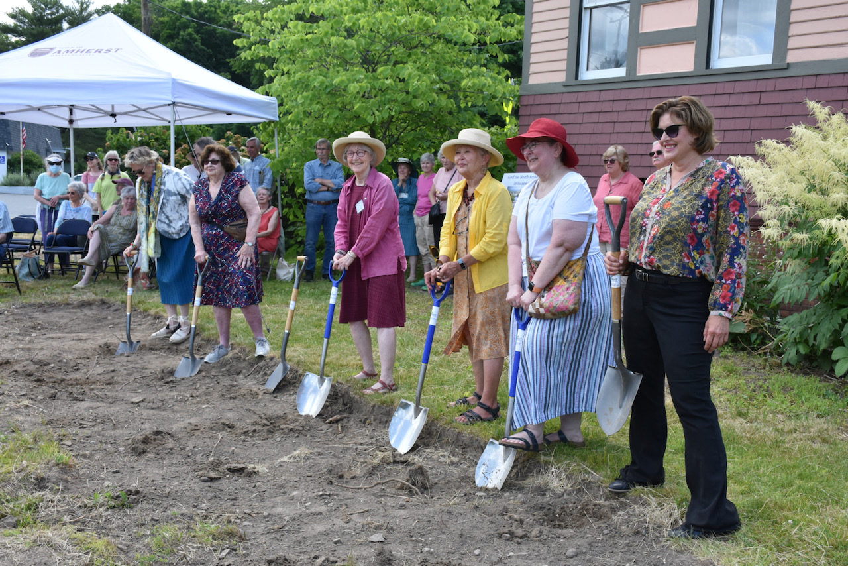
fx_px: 919
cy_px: 283
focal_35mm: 39
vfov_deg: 34.2
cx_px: 424
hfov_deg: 49.5
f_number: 8
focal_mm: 26
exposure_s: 1/500
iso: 450
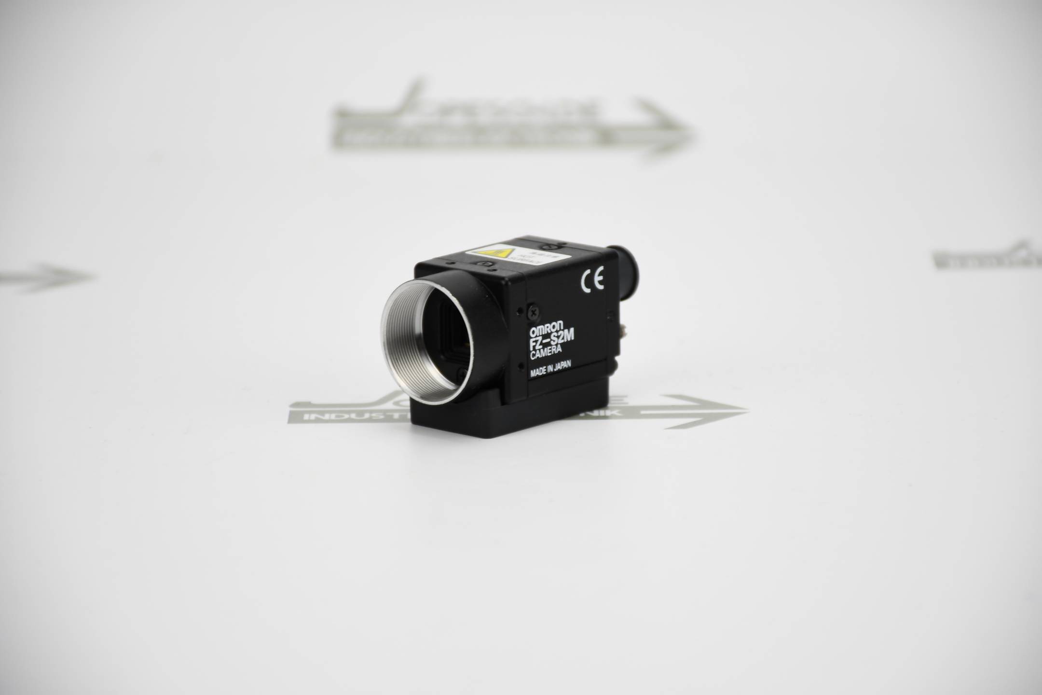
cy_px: 348
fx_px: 6078
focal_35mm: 210
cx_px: 521
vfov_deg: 6.5
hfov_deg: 9.8
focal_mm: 140
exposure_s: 1/30
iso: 100
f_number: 5.6
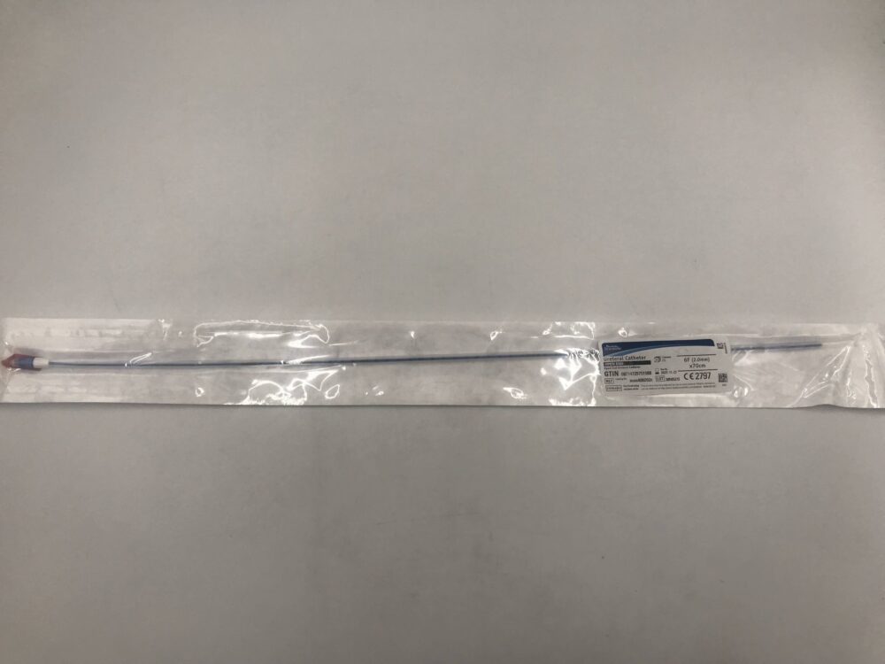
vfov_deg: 49.7
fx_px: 716
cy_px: 332
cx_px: 442
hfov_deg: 63.4
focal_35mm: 28
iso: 20
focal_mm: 3.99
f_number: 1.8
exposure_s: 1/60
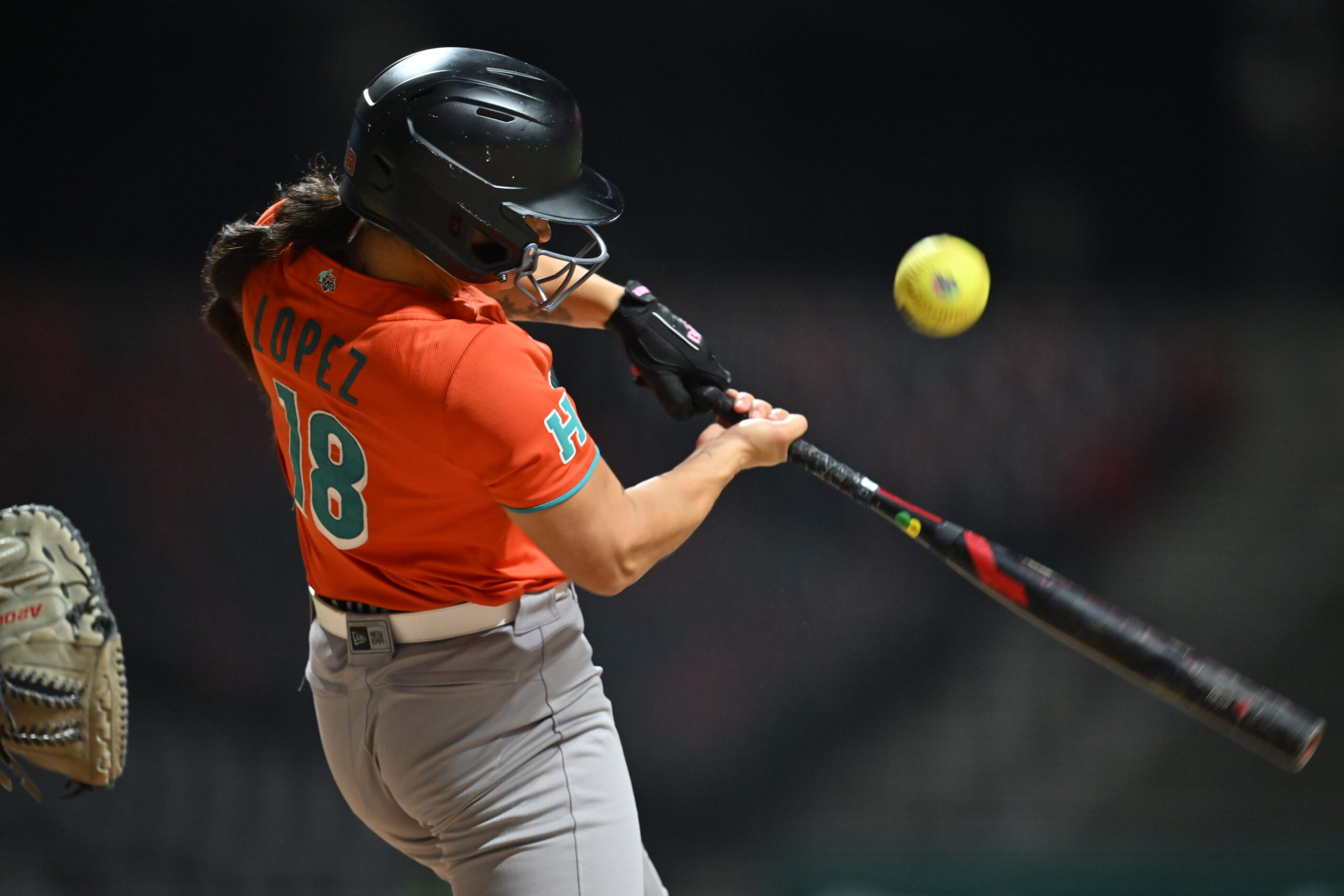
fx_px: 14933
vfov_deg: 3.4
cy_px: 448
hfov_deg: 5.2
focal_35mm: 400
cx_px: 672
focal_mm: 400
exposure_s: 1/800
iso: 2500
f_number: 2.8
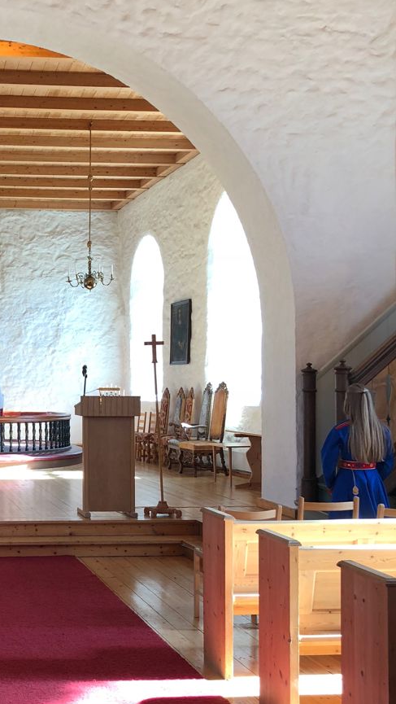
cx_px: -10
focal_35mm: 47
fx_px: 877
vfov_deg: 43.7
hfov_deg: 24.2
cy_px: 383
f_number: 1.8
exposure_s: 1/33
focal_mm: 4
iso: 20
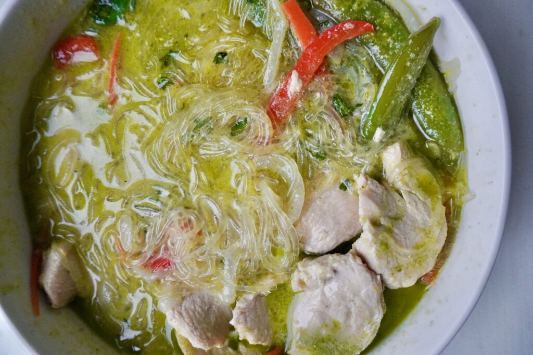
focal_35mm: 27
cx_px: 266
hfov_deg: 67.4
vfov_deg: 47.9
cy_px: 178
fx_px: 400
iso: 2500
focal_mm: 18
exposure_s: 1/250
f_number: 5.6
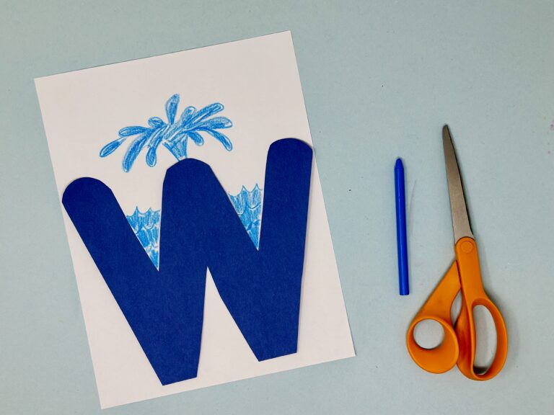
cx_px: 277
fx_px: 768
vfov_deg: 30.3
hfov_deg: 39.7
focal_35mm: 48
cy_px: 208
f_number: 1.78
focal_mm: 6.86
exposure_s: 1/506
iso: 80
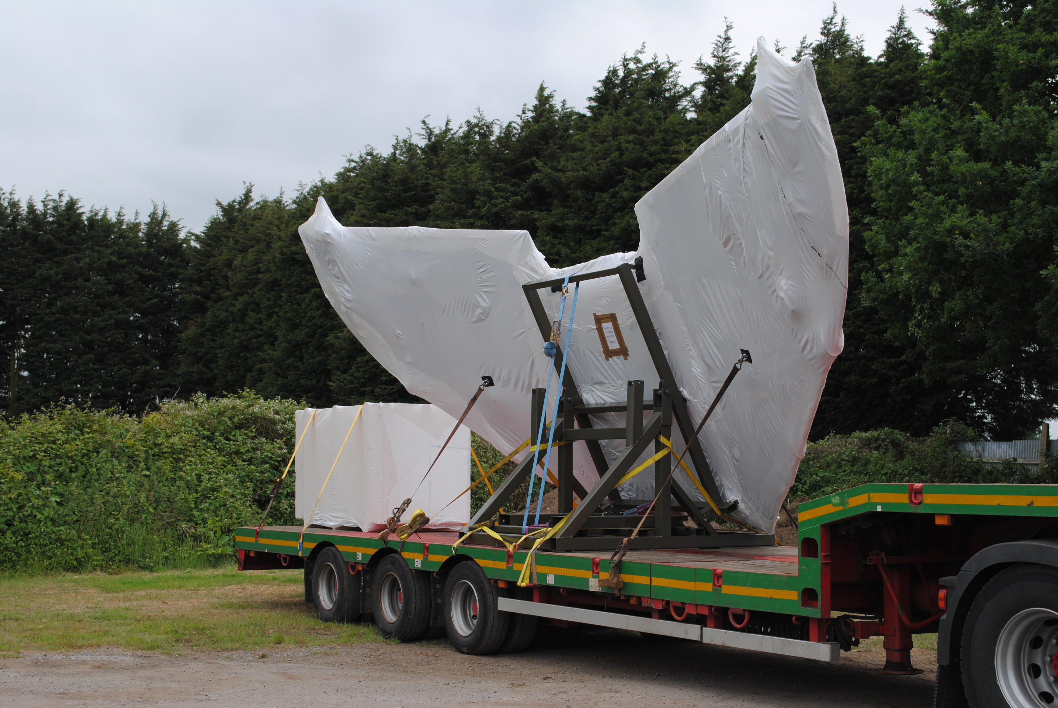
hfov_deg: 38.8
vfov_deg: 26.6
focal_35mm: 51
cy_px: 354
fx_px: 1501
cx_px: 529
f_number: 6.3
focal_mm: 34
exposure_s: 1/160
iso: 100
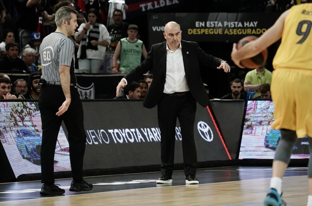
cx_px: 156
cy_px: 103
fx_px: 1729
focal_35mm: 200
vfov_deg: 6.8
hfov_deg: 10.3
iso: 5000
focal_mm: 200
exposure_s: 1/1000
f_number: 4
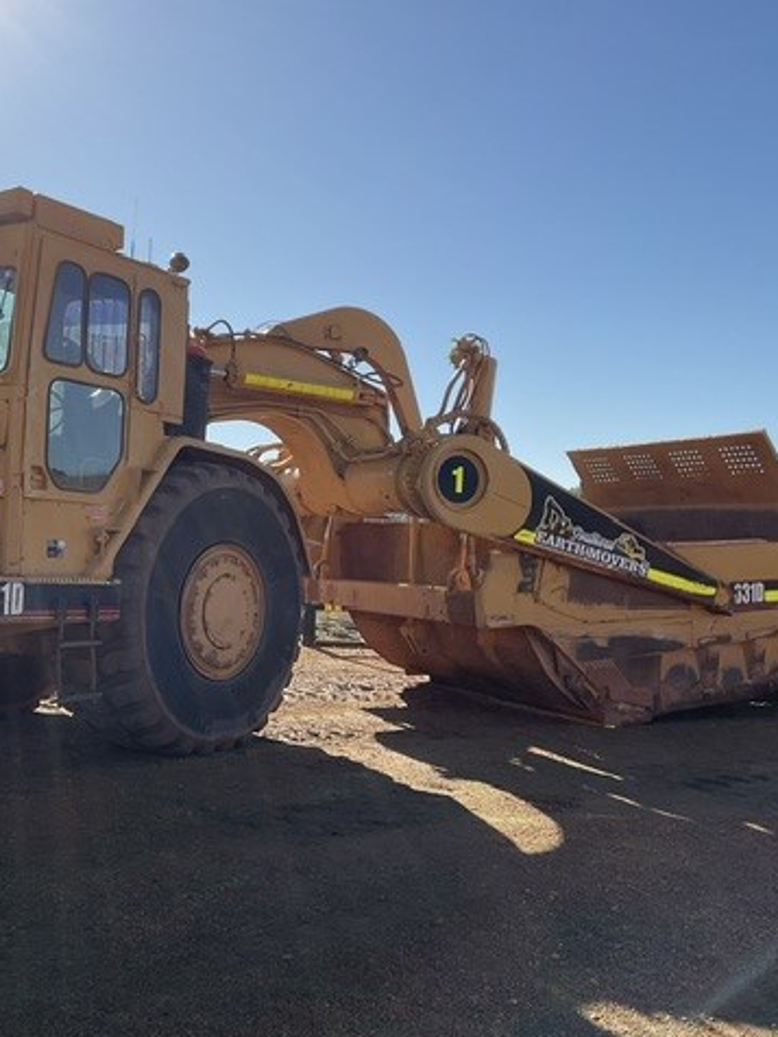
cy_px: 521
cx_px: 294
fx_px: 1169
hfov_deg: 36.6
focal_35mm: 39
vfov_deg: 47.9
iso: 16
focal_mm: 3
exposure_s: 1/1848
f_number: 1.8
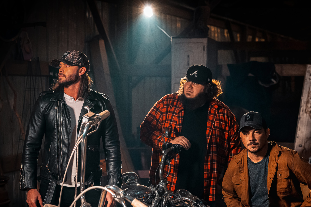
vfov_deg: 16.1
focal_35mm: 85
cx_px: 156
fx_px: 734
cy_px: 104
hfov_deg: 23.9
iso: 8000
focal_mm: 85
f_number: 4
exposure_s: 1/160
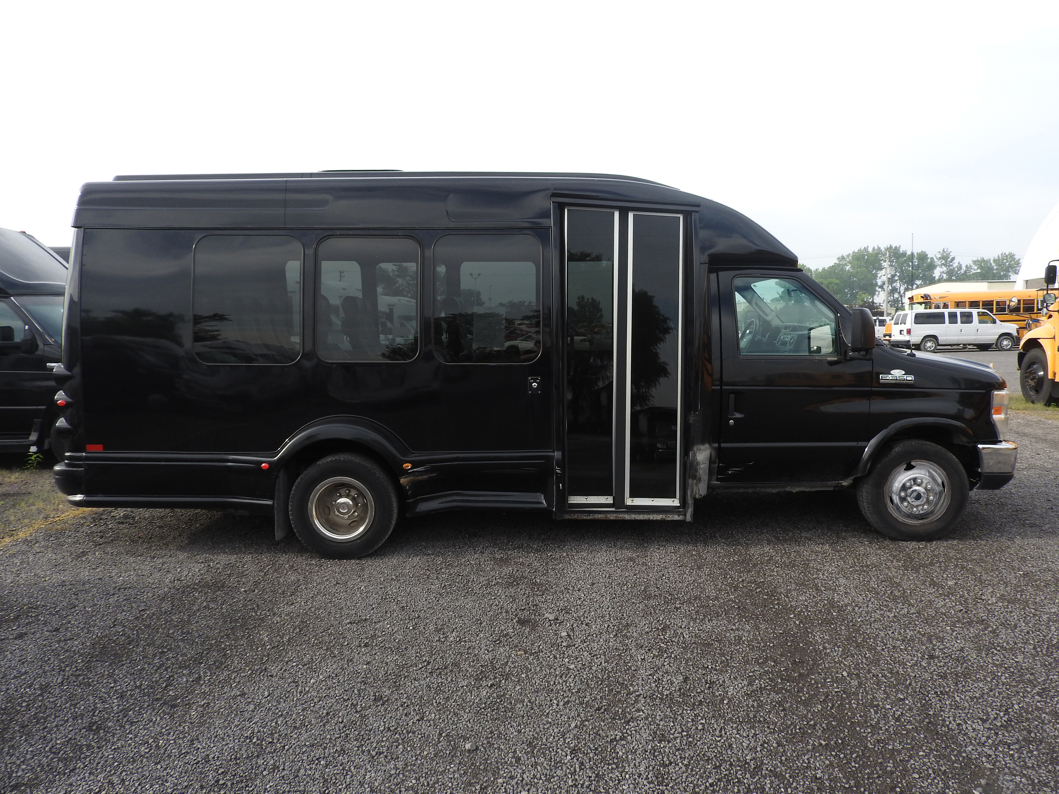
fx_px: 734
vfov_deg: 56.8
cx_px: 530
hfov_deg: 71.6
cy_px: 397
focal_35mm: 24
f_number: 3.3
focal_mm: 4.3
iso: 100
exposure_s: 1/500
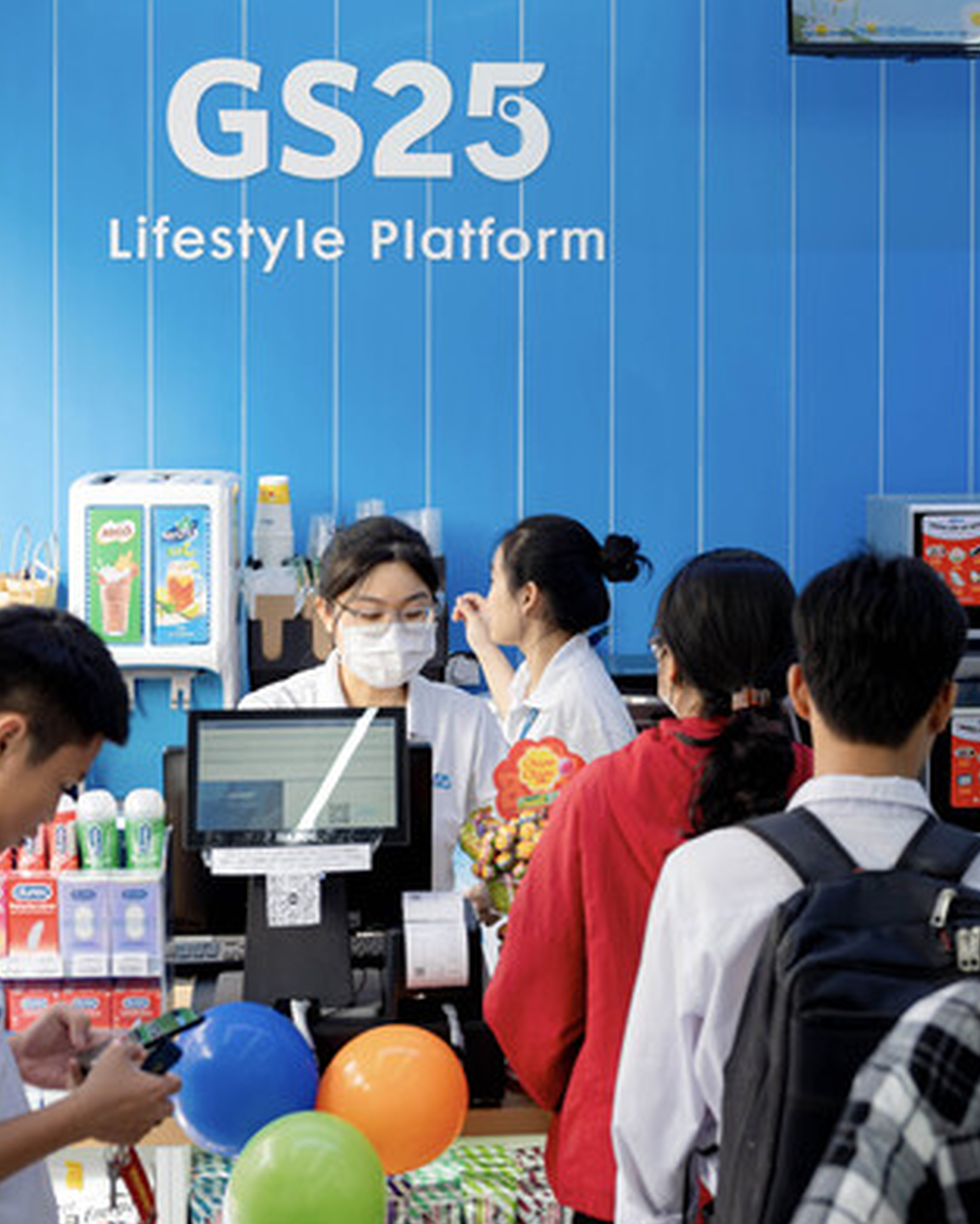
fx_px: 2170
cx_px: 683
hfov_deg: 25.3
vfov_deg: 31.5
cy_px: 617
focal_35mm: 60
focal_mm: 41.6
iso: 320
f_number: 3.2
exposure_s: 1/250
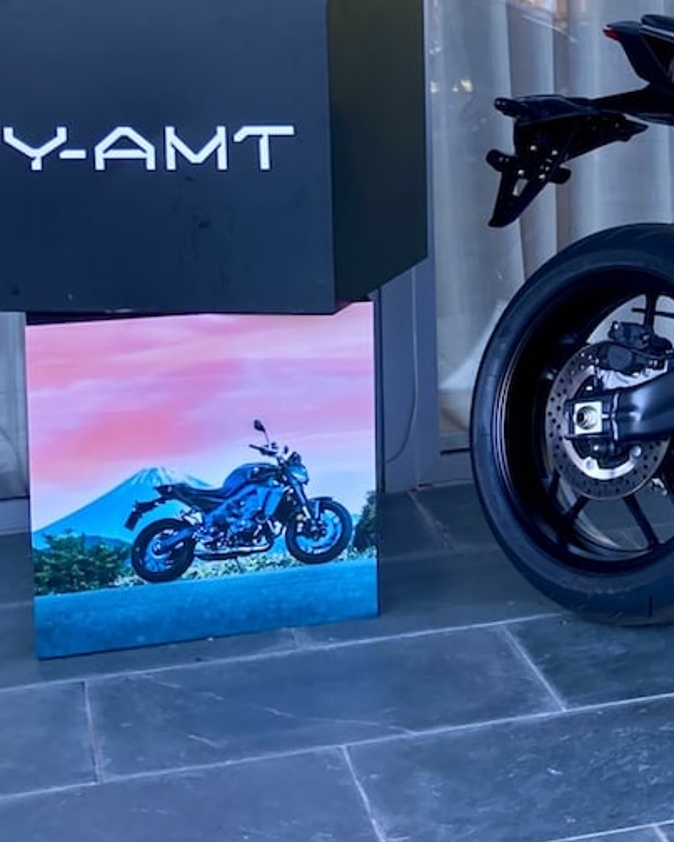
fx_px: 1621
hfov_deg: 21.2
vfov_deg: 28.6
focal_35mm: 65
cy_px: 188
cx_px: 893
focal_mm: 3.99
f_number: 1.8
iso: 32
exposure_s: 1/100
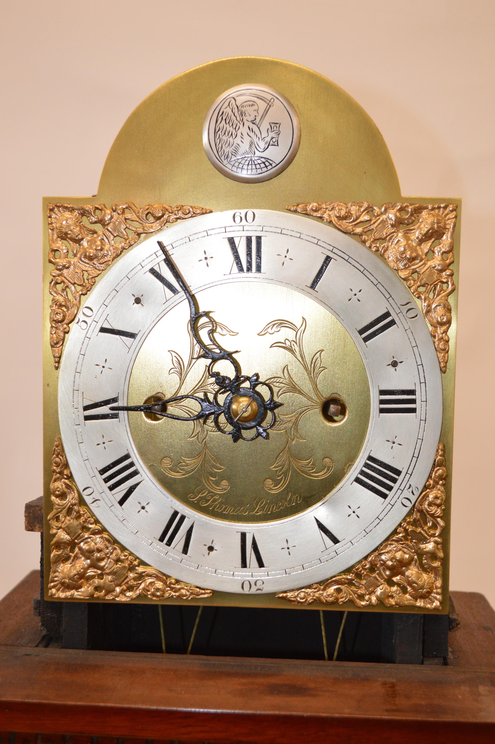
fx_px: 930
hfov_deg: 29.8
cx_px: 248
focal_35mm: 45
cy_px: 372
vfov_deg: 43.6
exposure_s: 1/60
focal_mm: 30
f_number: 4.5
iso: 1100
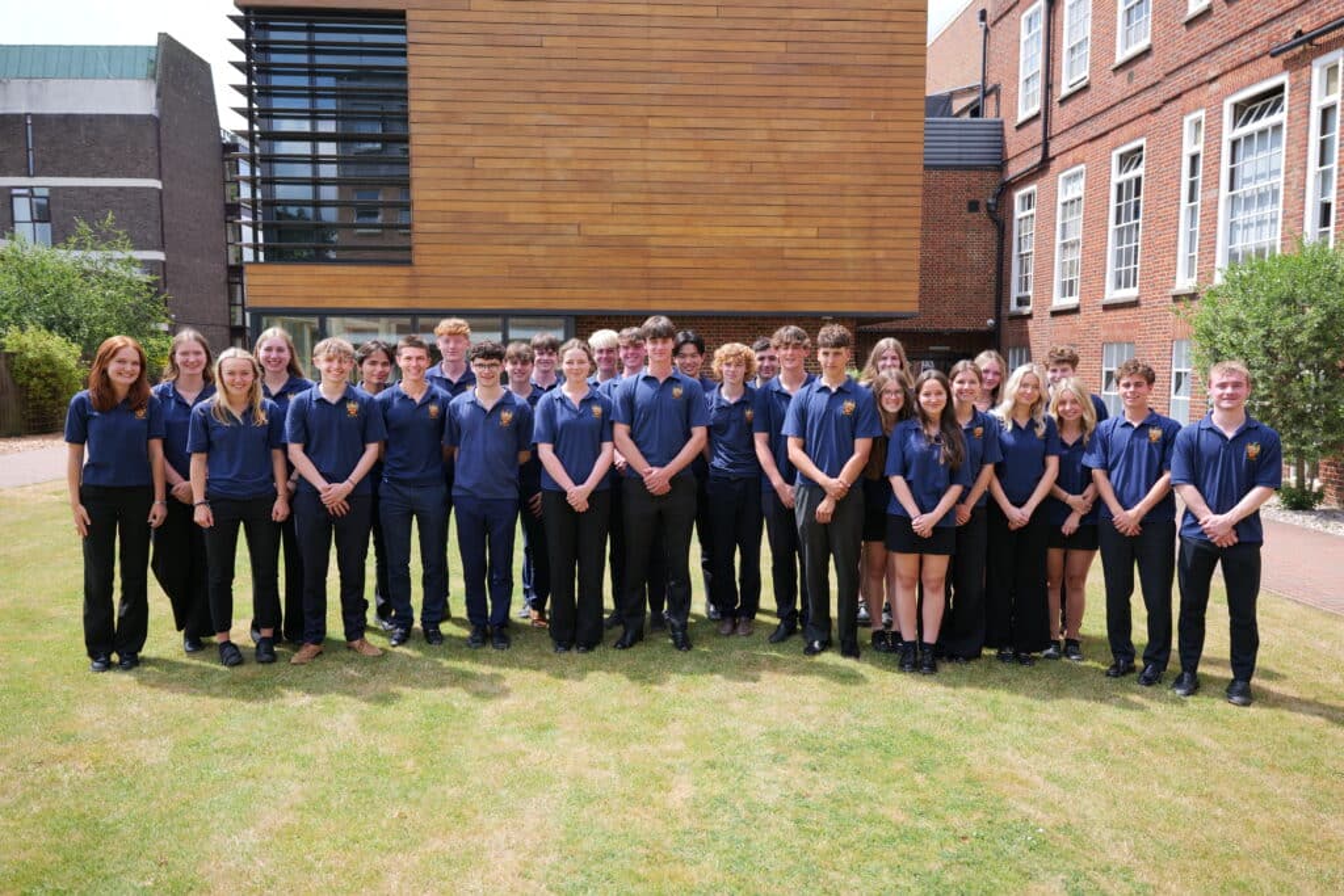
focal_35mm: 24
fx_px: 896
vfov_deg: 53.1
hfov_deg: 73.7
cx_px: 672
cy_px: 448
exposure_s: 1/500
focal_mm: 24
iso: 100
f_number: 2.8
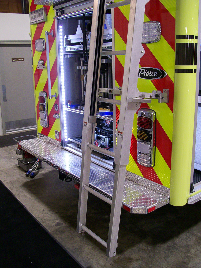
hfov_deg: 39.7
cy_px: 134
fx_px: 279
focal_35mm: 36
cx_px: 100
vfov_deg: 51.4
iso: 160
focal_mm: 6
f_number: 2.7
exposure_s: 1/21.8
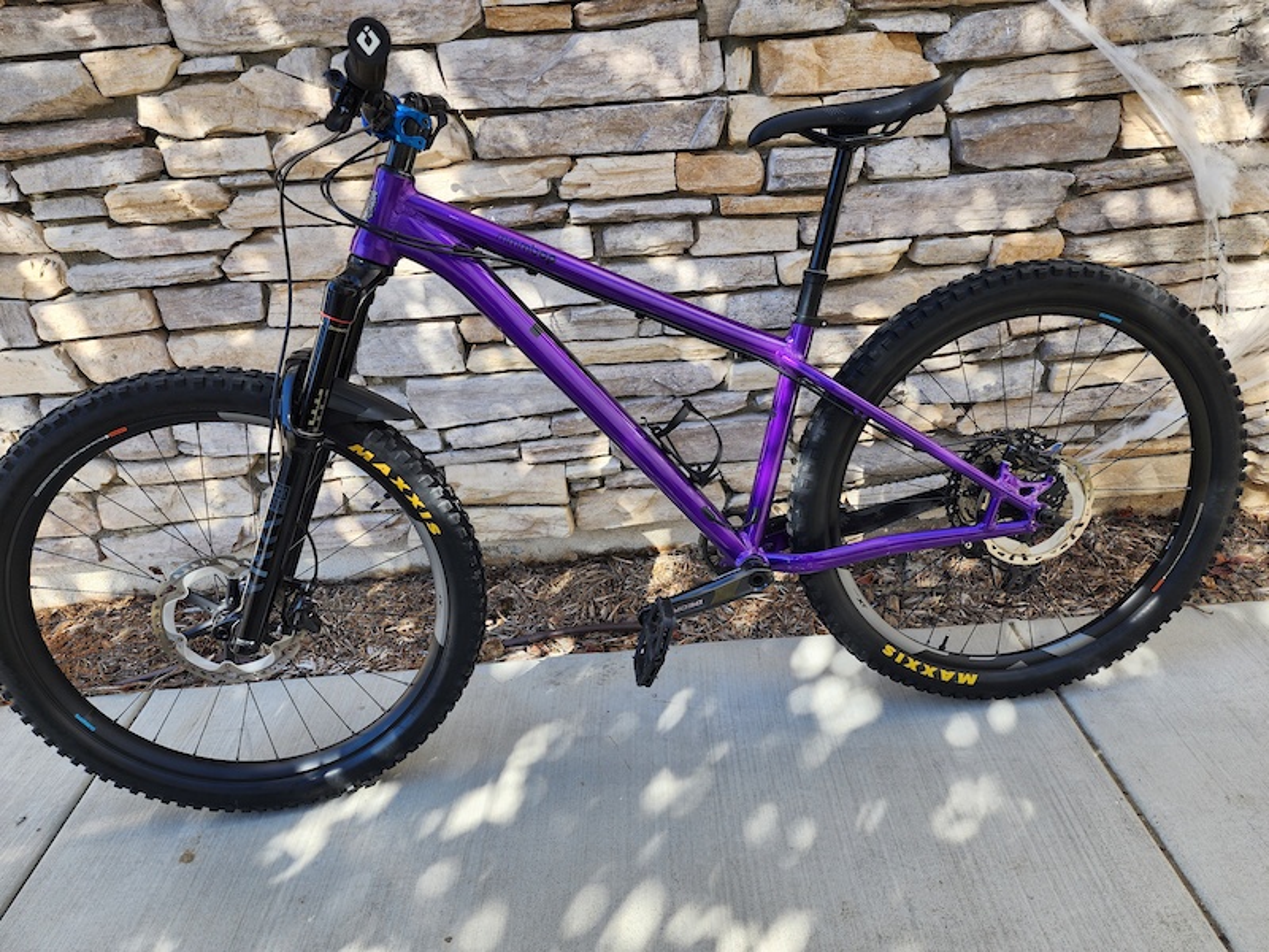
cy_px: 476
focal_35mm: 23
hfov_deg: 73.9
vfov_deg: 58.9
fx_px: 843
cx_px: 634
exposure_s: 1/192
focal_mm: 6.4
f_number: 1.8
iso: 12
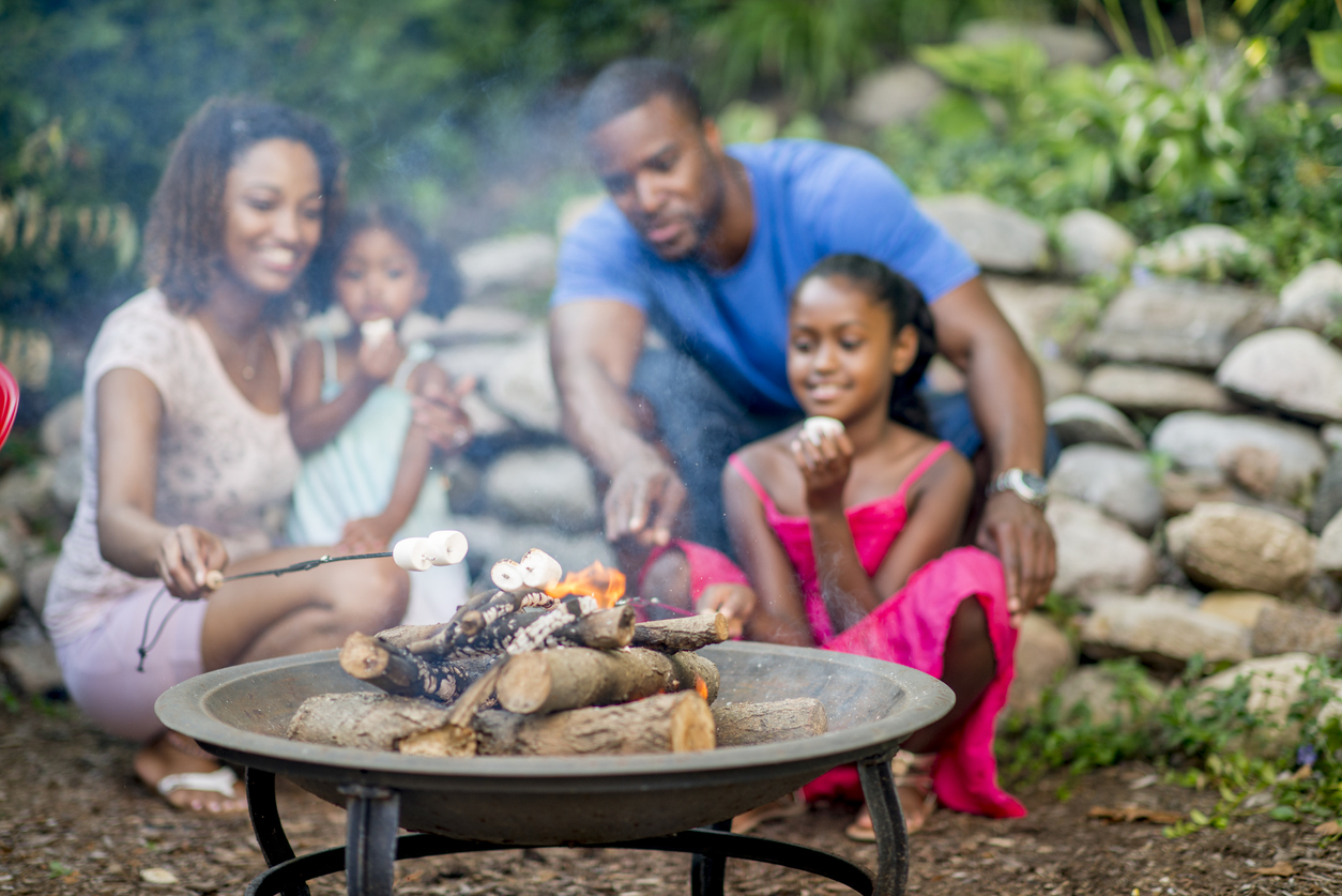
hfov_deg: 23.9
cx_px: 671
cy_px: 448
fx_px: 3170
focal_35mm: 85
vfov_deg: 16.1
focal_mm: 85
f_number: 1.8
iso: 200
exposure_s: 1/500
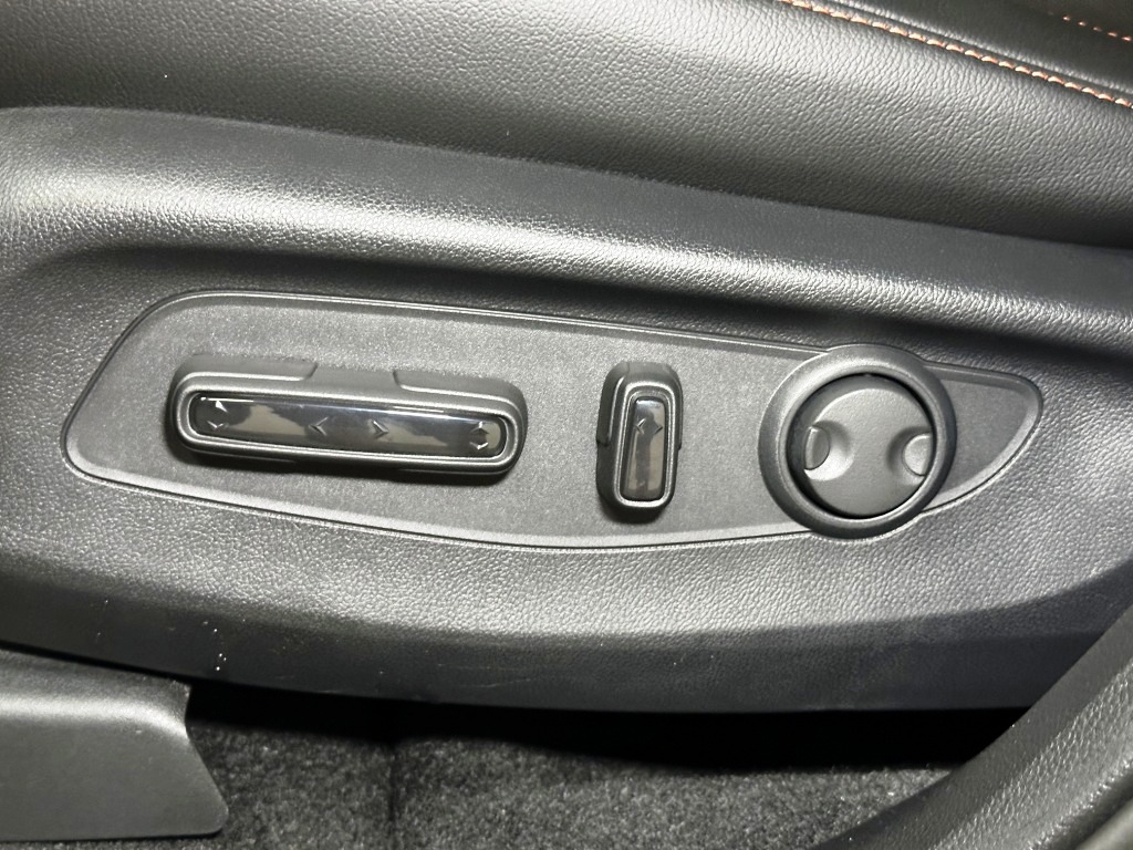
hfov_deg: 39.7
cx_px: 566
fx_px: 1571
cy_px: 425
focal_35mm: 48
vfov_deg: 30.3
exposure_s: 1/30
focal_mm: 6.86
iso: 640
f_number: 1.78
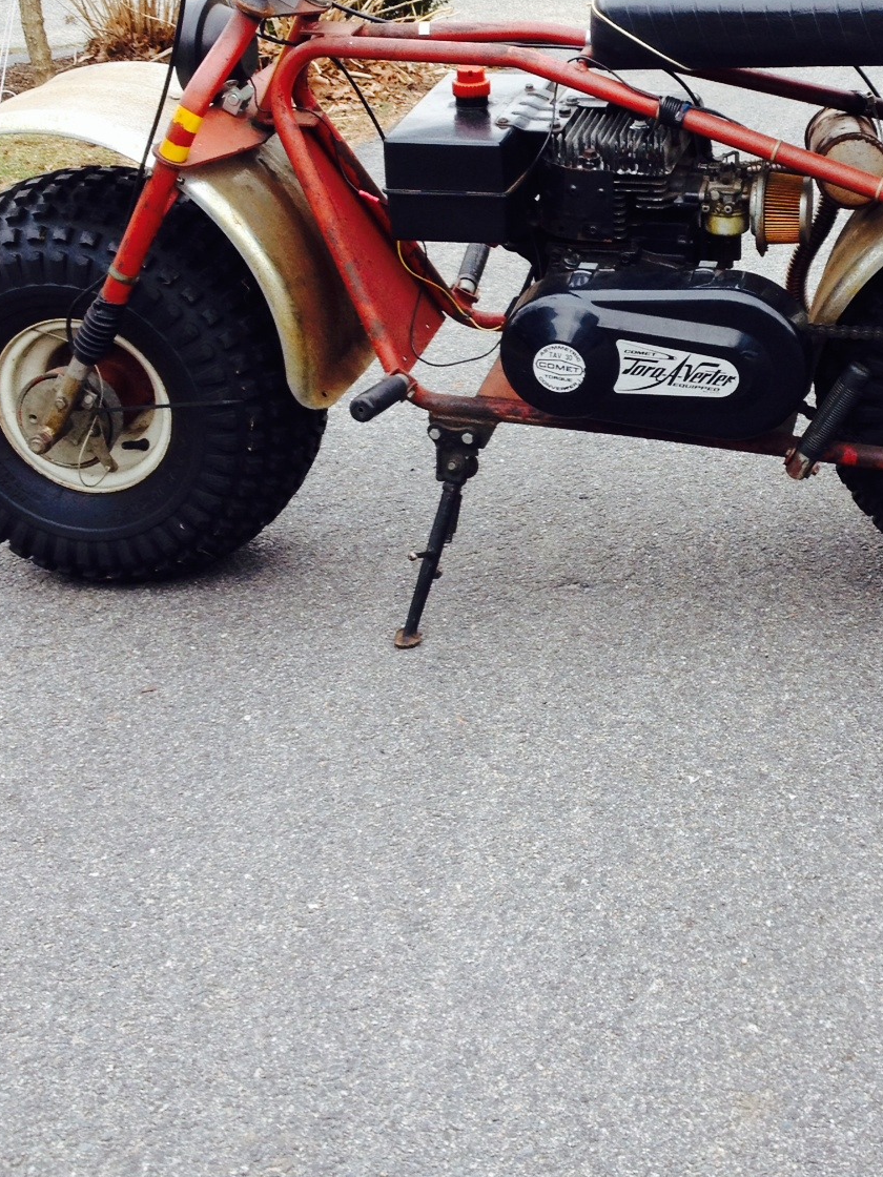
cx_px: 661
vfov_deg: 29.9
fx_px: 2177
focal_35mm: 64
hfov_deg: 22.7
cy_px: 327
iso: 50
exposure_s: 1/300
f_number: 2.4
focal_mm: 4.28
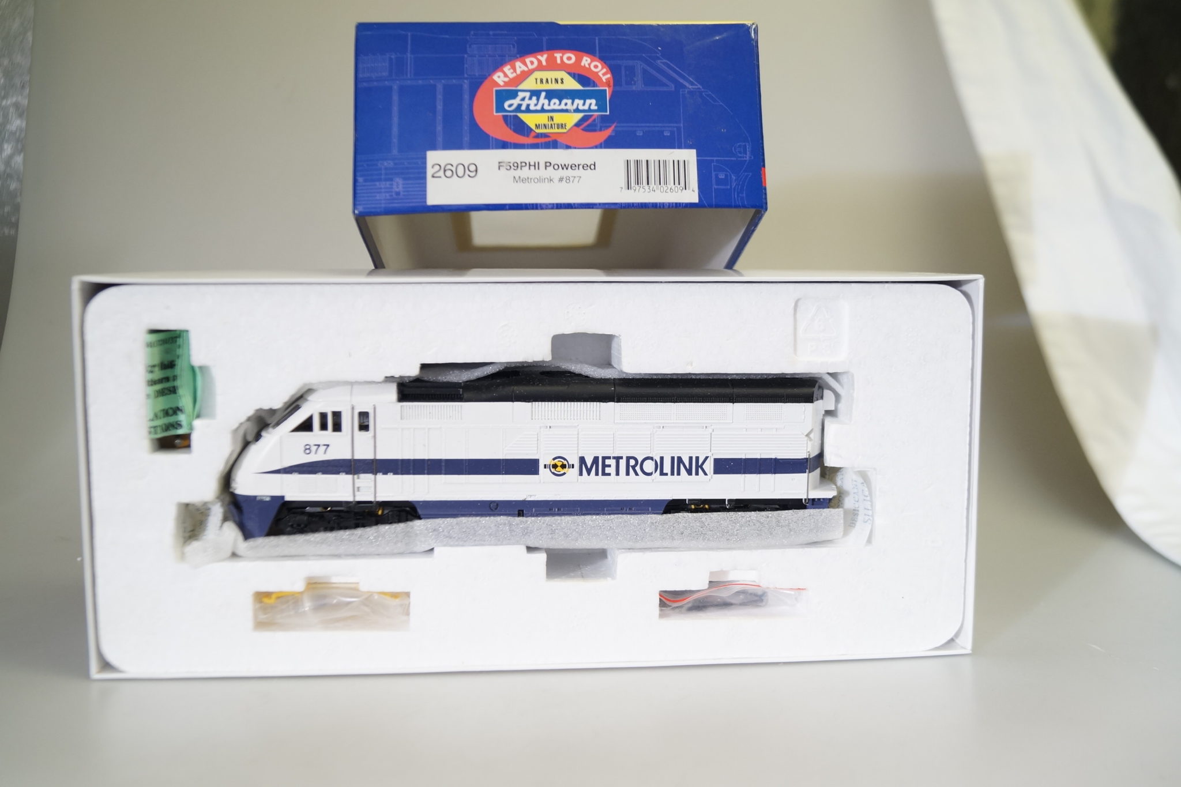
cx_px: 590
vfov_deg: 36.9
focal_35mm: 36
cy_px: 394
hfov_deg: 53.1
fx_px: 1181
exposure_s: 1/160
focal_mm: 24
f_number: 4
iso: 500
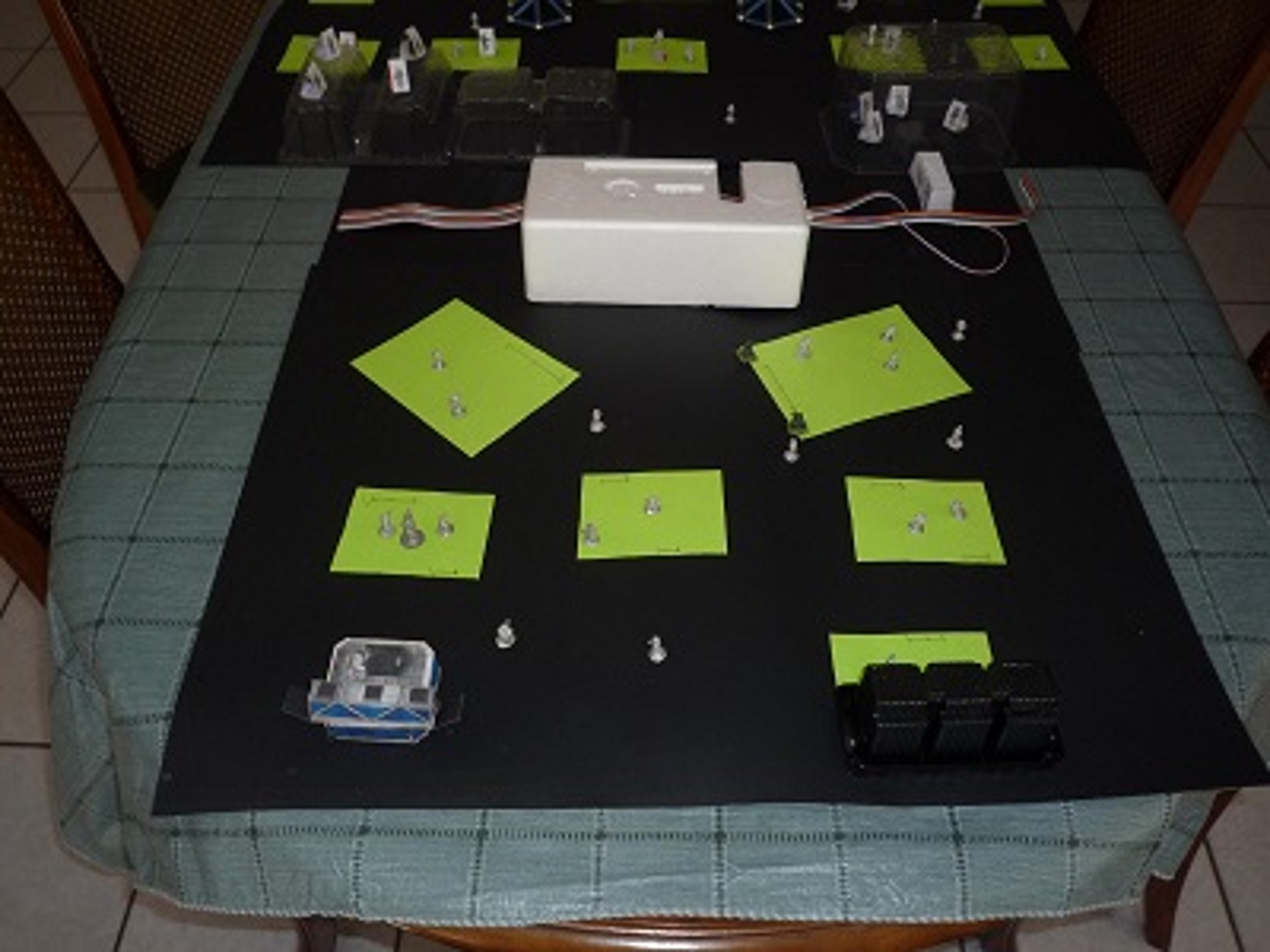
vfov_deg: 46.8
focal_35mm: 30
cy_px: 476
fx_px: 1101
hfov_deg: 60.0
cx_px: 635
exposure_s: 1/30
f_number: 3.4
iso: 100
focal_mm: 5.3
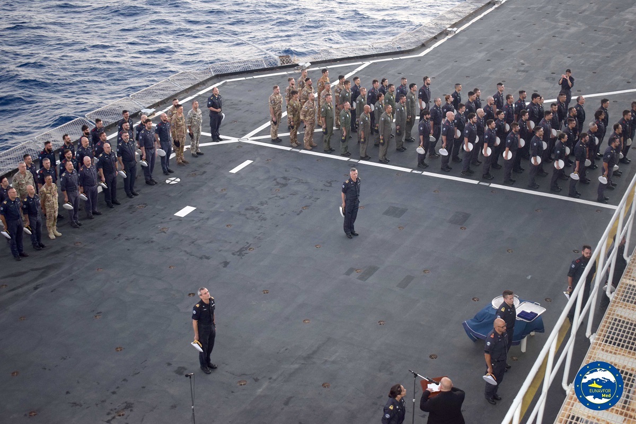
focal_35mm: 48
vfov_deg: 28.1
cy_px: 212
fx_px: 848
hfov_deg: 41.1
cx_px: 318
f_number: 4.5
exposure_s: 1/60
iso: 900
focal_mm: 32
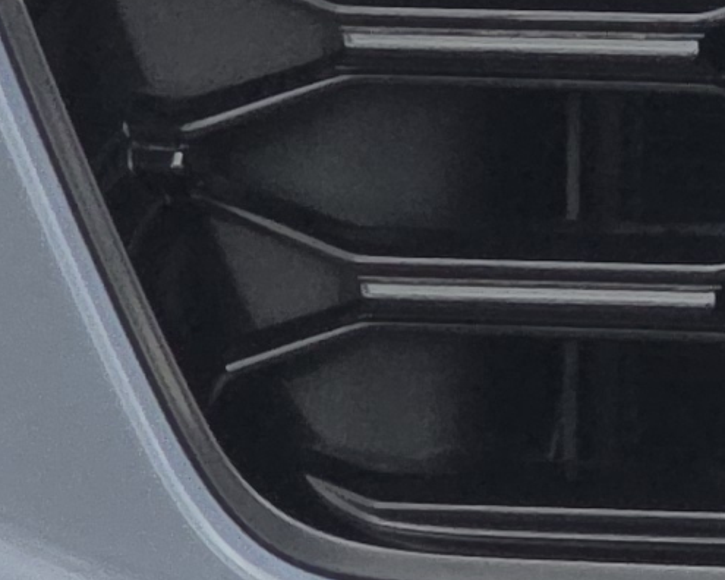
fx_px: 11673
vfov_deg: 2.8
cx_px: 1655
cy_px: 91
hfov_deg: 3.5
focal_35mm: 544
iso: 50
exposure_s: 1/607
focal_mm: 7.9
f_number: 2.4
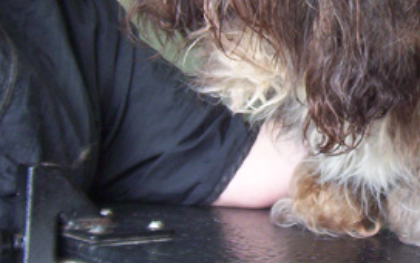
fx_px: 790
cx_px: 364
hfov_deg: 28.8
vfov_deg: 18.7
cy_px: 51
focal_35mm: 69
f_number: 2.76
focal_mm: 5.54
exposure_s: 1/57.5
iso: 100
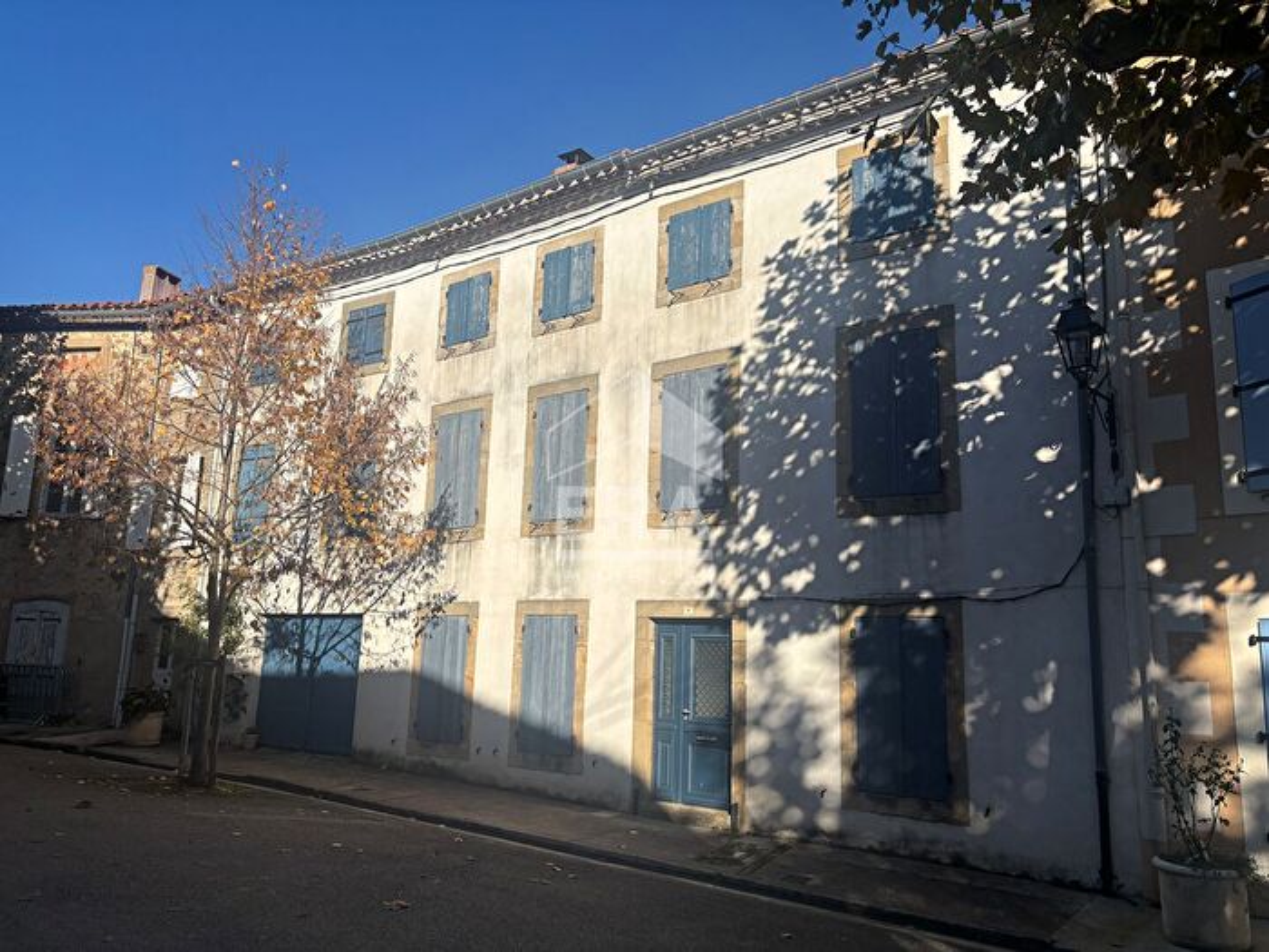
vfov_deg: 53.1
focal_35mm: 26
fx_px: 953
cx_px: 634
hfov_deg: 67.3
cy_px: 476
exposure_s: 1/4425
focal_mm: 5.96
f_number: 1.6
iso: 50
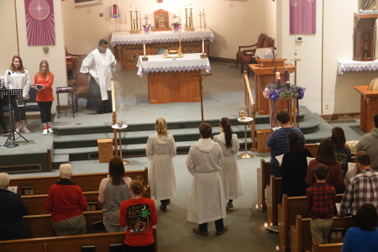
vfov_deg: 17.7
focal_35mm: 77
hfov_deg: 26.3
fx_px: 808
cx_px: 189
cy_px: 126
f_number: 3.5
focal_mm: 28.07
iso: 800
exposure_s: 1/25
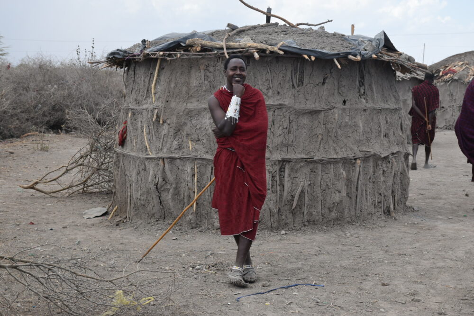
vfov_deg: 18.9
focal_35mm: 72
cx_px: 237
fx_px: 948
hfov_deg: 28.1
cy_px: 158
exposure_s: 1/250
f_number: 8
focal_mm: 48
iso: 250
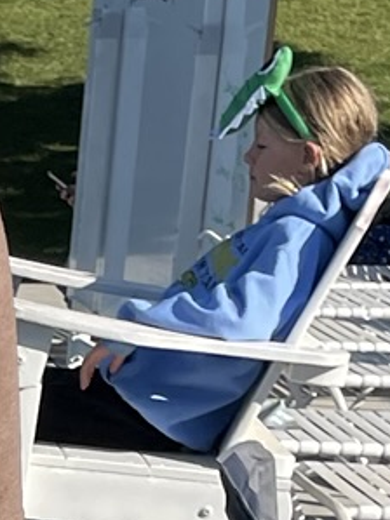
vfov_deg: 10.0
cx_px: -618
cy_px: 1240
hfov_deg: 7.8
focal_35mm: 174
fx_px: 2616
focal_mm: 4.2
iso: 32
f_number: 1.6
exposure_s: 1/2020
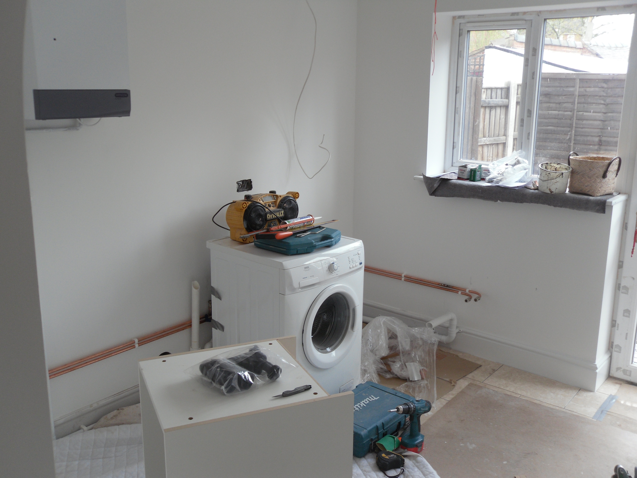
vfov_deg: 40.7
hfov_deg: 52.6
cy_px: 239
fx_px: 644
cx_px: 318
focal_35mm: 35
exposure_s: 1/66
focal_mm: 6.3
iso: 100
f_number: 3.5
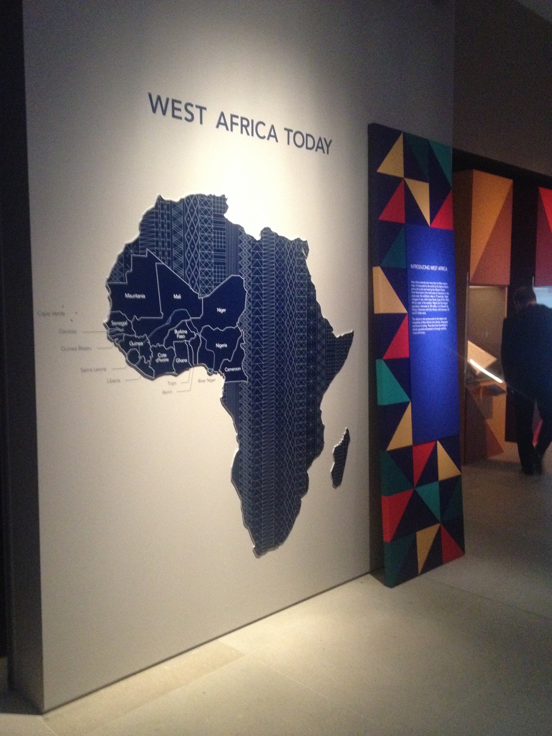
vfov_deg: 52.6
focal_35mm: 35
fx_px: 744
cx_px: 276
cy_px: 368
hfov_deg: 40.7
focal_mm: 4.28
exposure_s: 1/15
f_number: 2.4
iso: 500
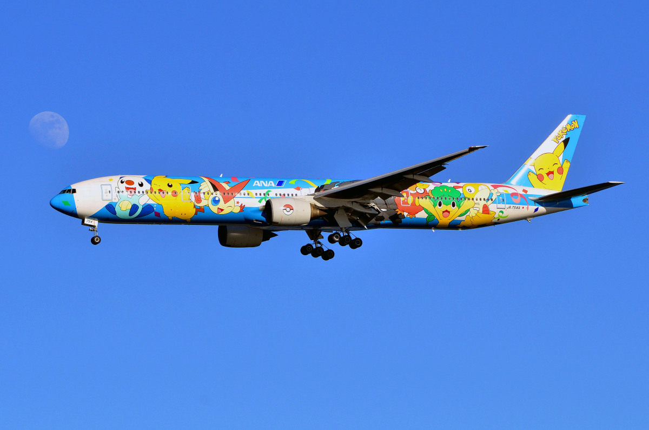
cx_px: 324
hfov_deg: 9.8
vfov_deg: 6.5
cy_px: 215
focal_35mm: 210
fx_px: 3778
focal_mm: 140
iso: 320
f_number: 10
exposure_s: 1/800
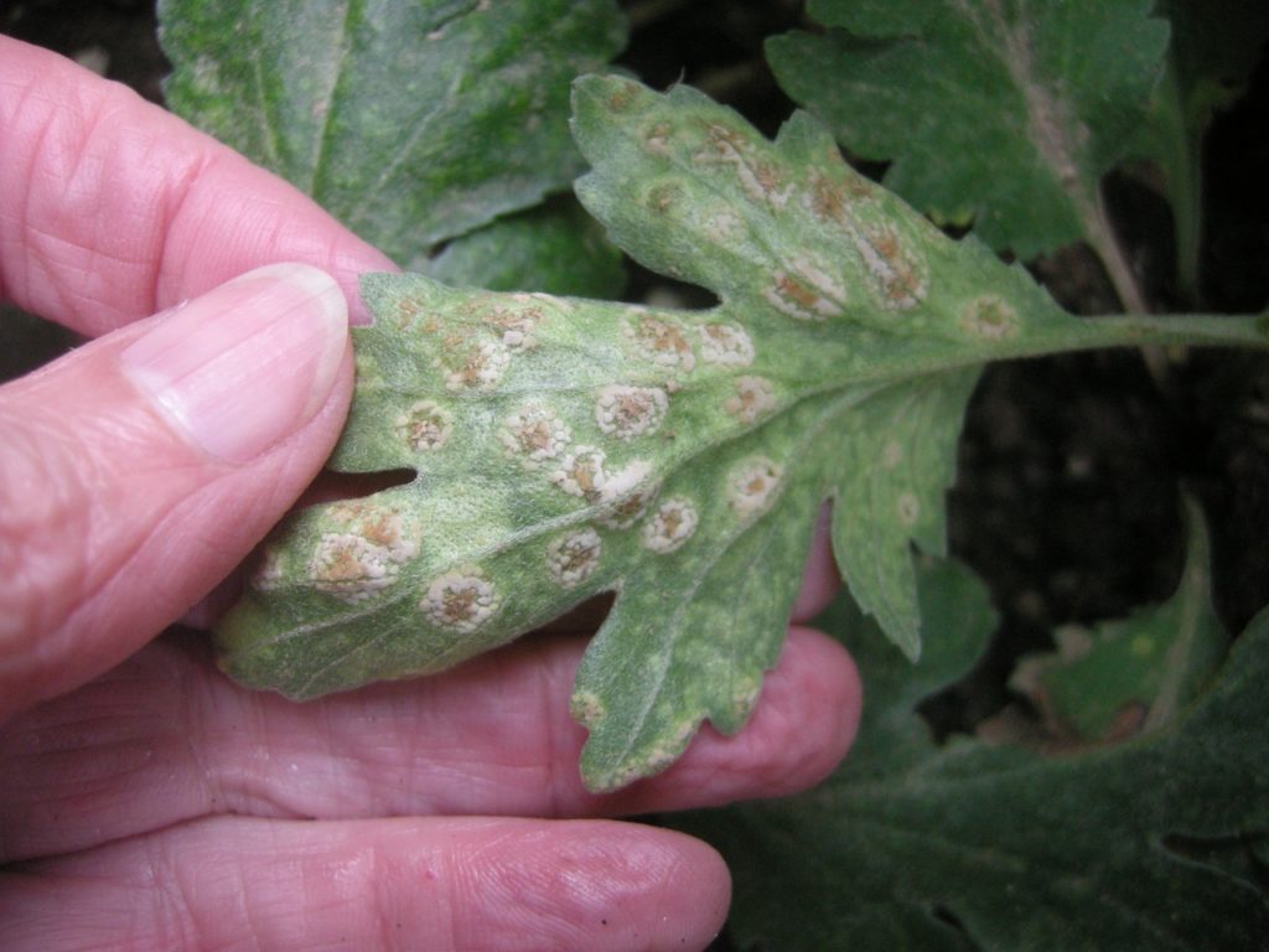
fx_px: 1320
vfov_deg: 39.7
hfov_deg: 51.4
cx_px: 634
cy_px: 476
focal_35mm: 36
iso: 282
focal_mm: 7.5
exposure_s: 1/60
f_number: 2.7
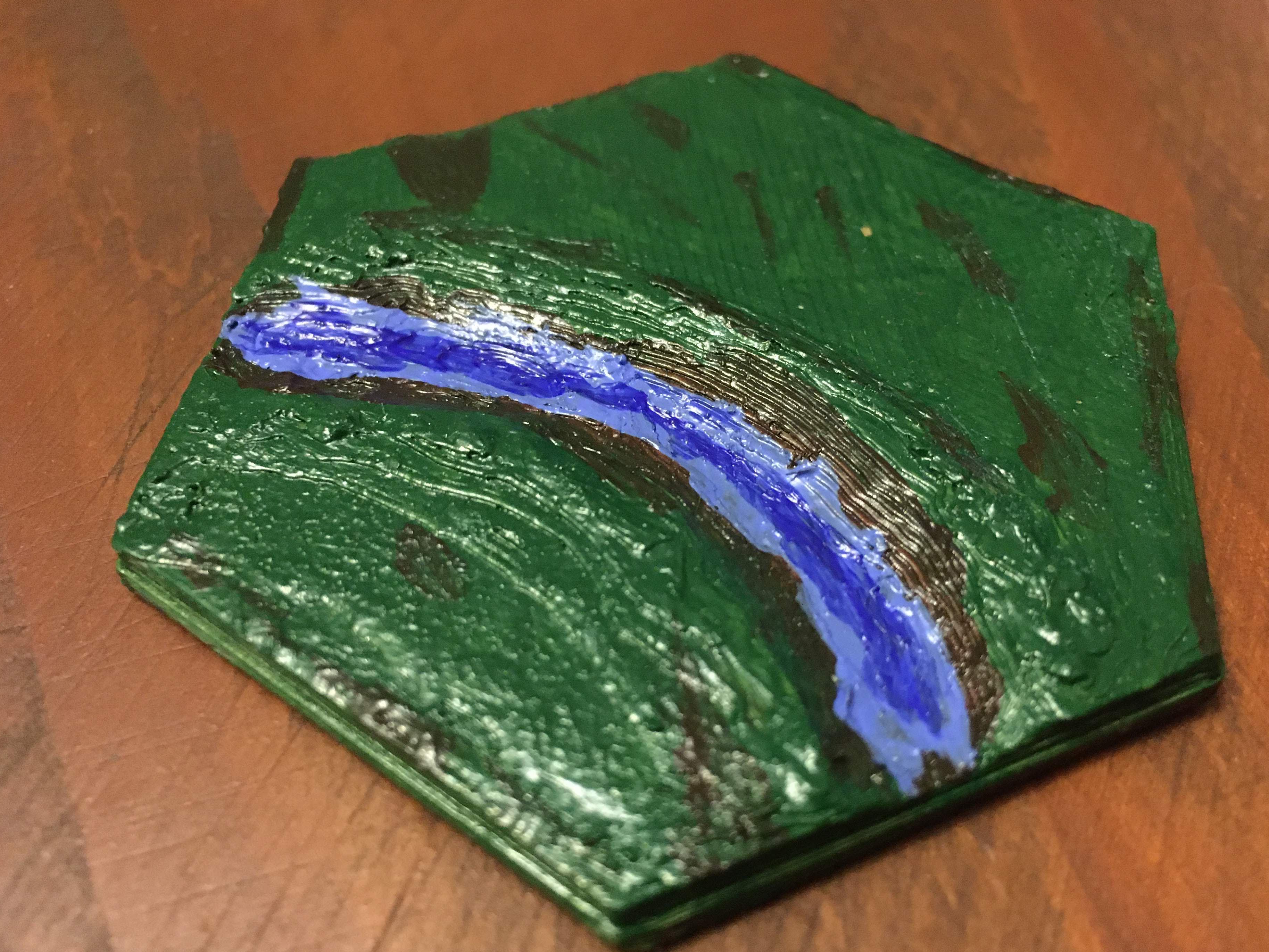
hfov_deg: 56.7
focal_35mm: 32
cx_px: 692
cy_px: 512
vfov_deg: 44.1
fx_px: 1173
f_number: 2.2
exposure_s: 1/17
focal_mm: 4.15
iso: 500
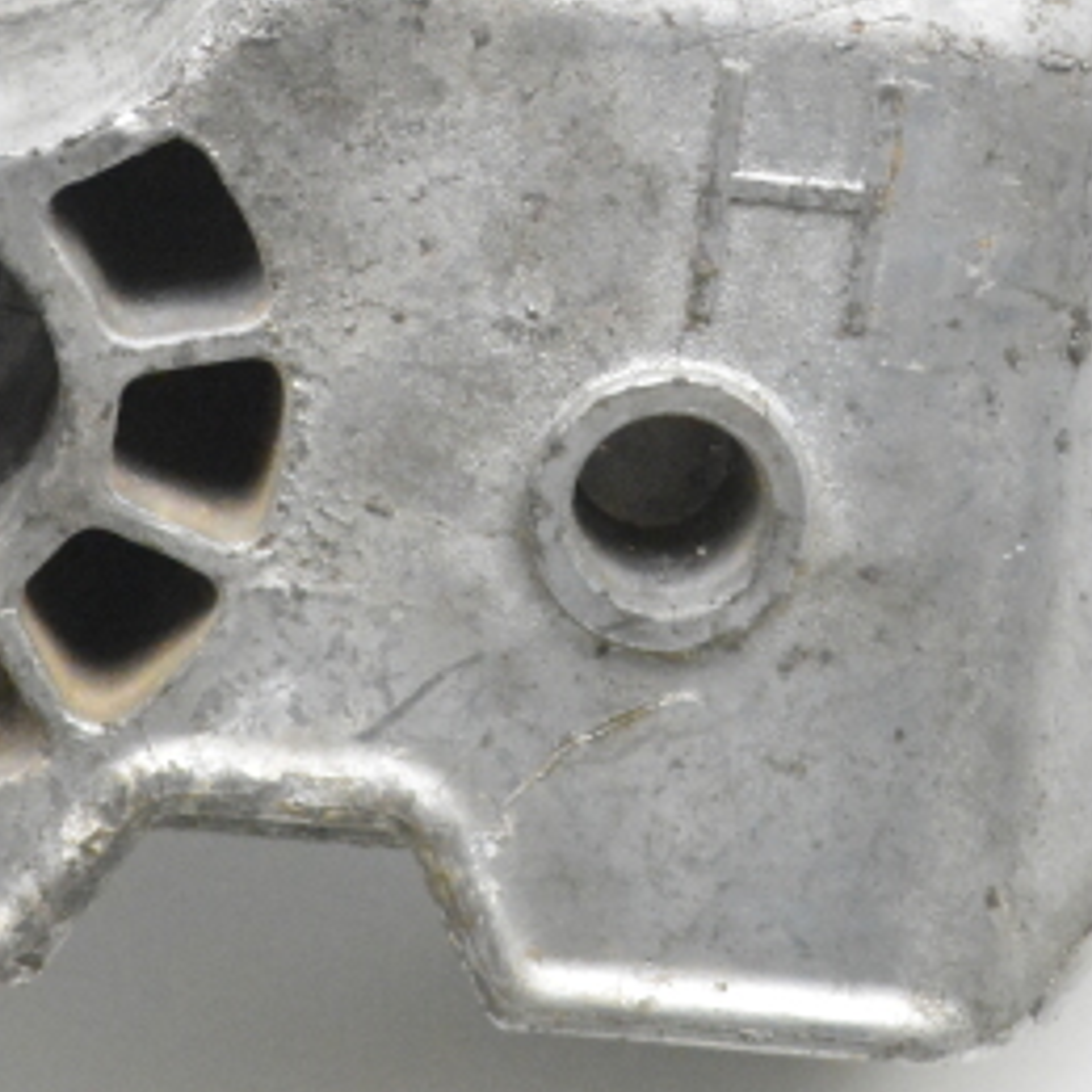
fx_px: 7174
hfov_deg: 8.7
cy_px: -176
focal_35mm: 201
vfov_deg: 8.6
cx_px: 676
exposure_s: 1/400
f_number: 10
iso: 6400
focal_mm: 40
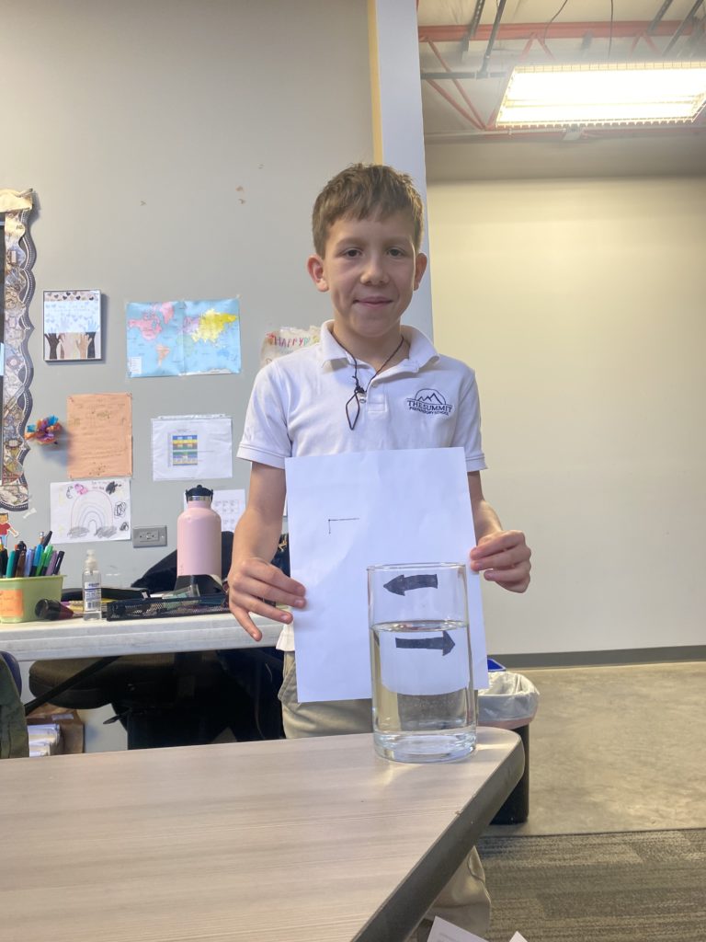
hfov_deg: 53.1
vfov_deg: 67.3
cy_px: 471
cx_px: 353
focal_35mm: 26
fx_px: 707
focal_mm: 4.25
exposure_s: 1/60
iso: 64
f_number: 1.8
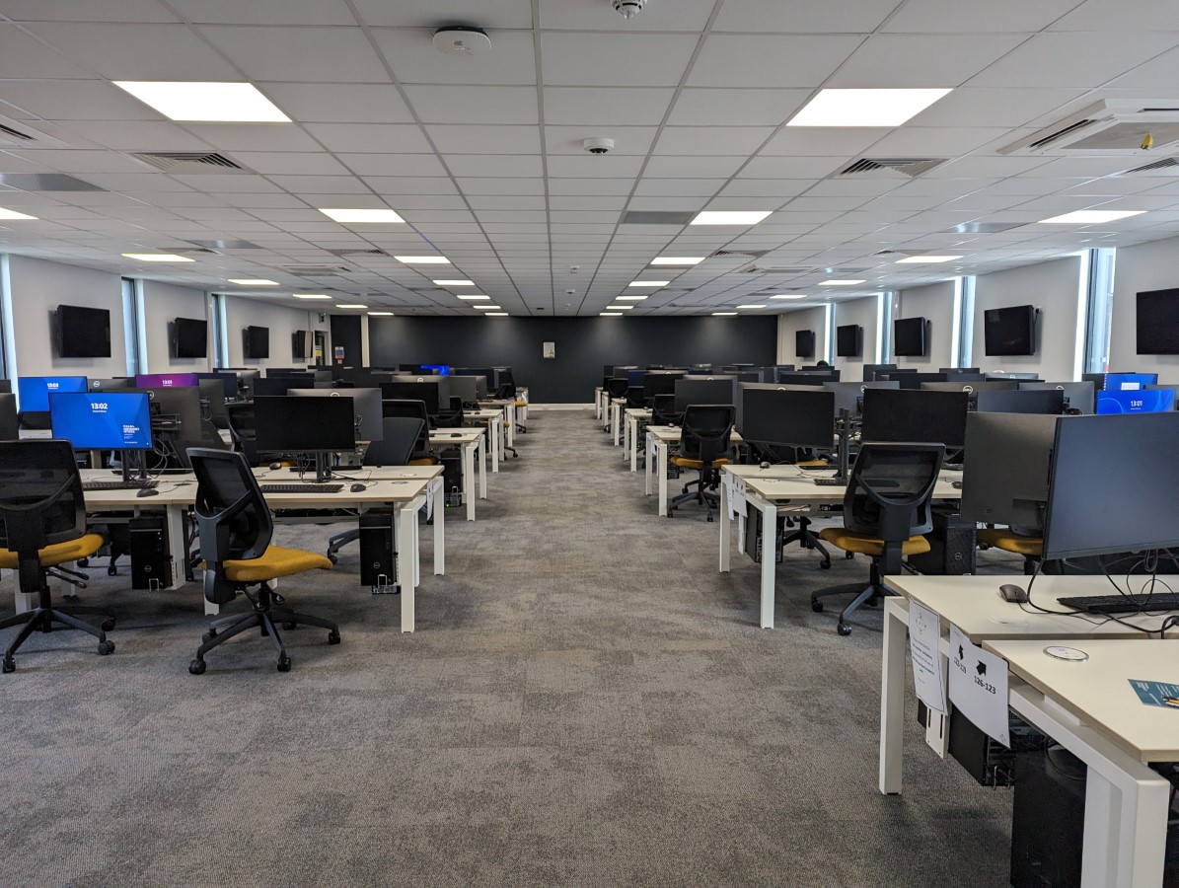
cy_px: 444
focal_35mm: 24
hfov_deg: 71.5
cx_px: 590
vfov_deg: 56.9
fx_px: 819
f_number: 1.85
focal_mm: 6.81
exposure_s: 1/23.8
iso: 102
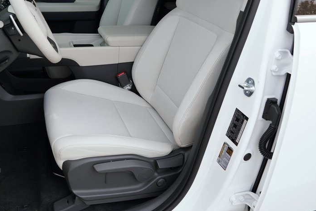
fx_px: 307
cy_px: 60
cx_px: 128
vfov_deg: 37.2
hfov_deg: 54.1
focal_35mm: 35
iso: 100
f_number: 7.1
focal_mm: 24
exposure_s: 1/80
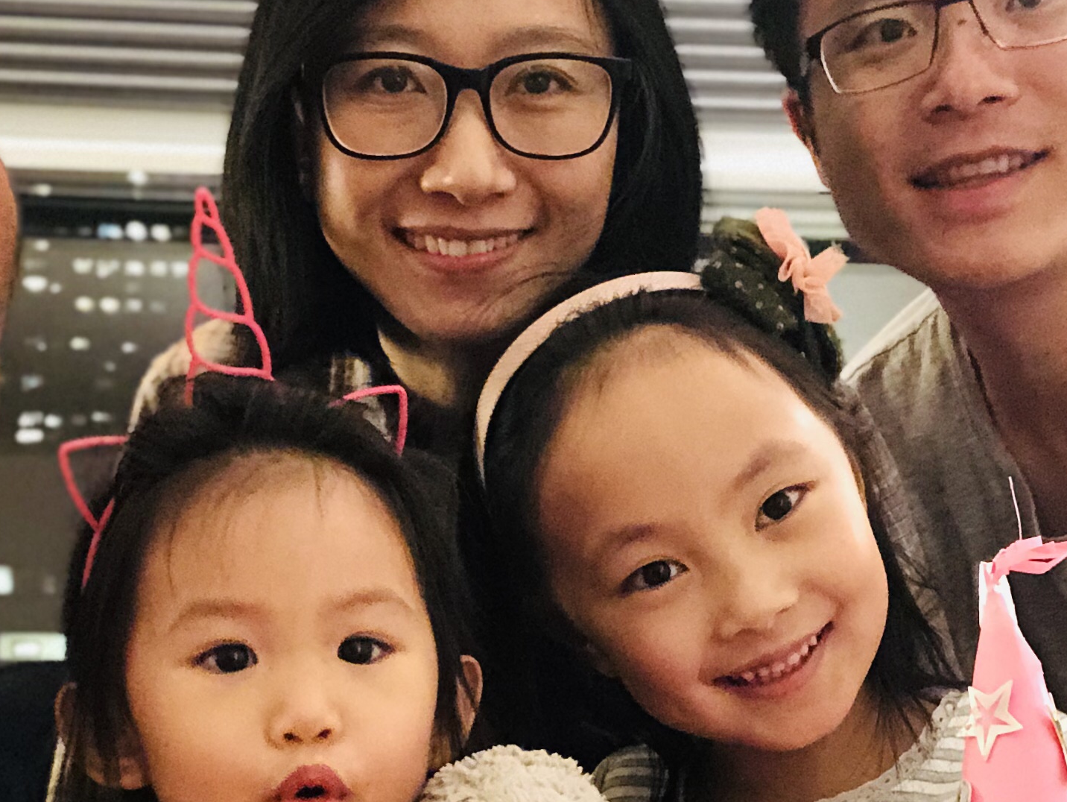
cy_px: 618
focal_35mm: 69
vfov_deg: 21.1
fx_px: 2128
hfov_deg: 28.1
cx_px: 500
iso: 500
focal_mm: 2.87
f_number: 2.2
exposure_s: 1/15
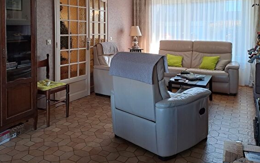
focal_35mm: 33
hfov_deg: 58.0
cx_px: 117
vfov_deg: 37.6
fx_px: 234
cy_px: 46
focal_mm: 4.65
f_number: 1.8
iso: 80
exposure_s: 1/50
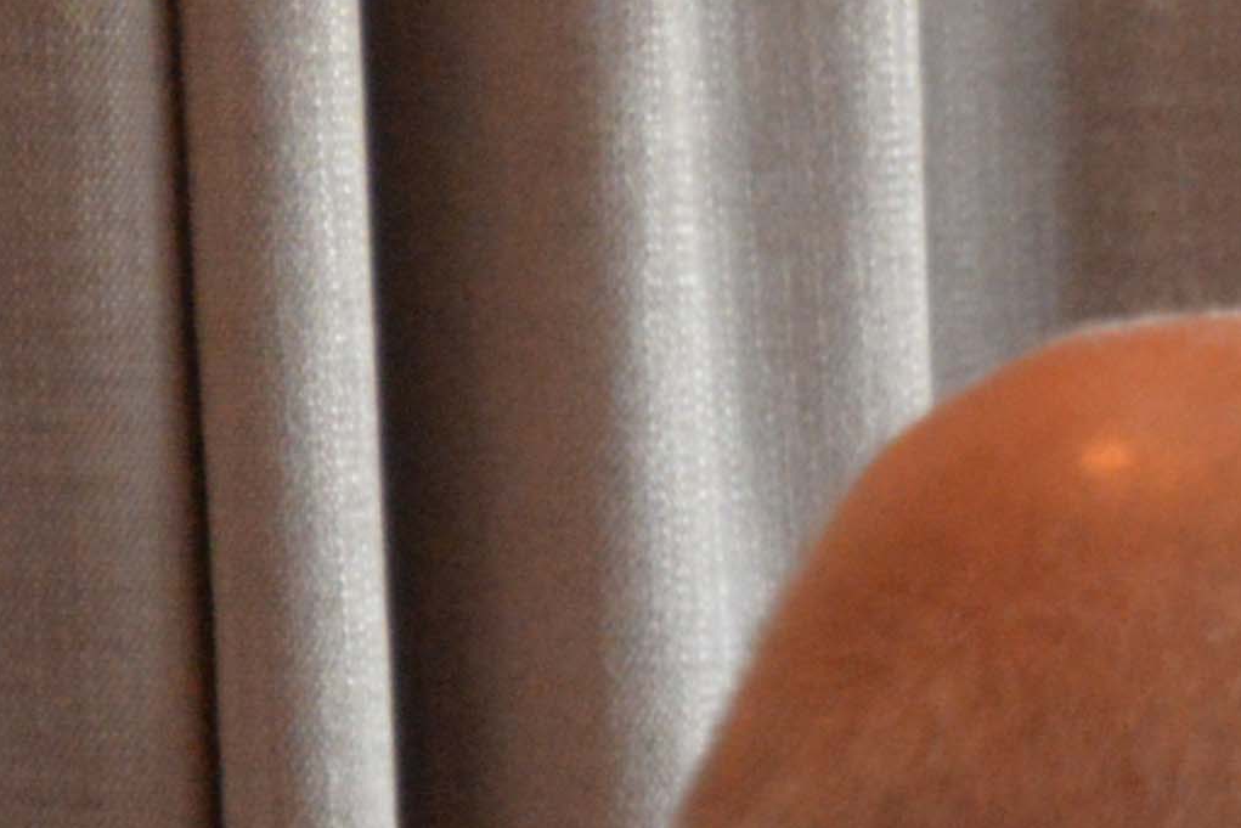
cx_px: 3454
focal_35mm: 501
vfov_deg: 2.7
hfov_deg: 4.0
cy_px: 1251
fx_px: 17272
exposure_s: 1/100
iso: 3200
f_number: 4.5
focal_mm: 85
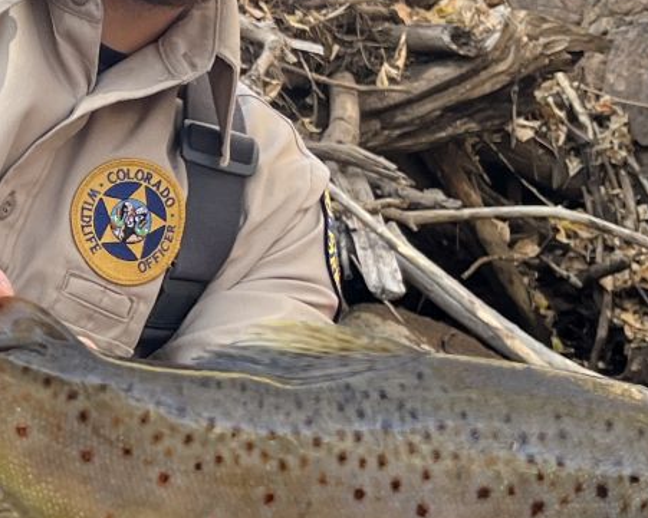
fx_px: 2072
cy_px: 257
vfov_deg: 14.3
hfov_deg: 17.0
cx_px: -141
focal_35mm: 108
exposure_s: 1/153
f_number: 1.6
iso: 64
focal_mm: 5.1
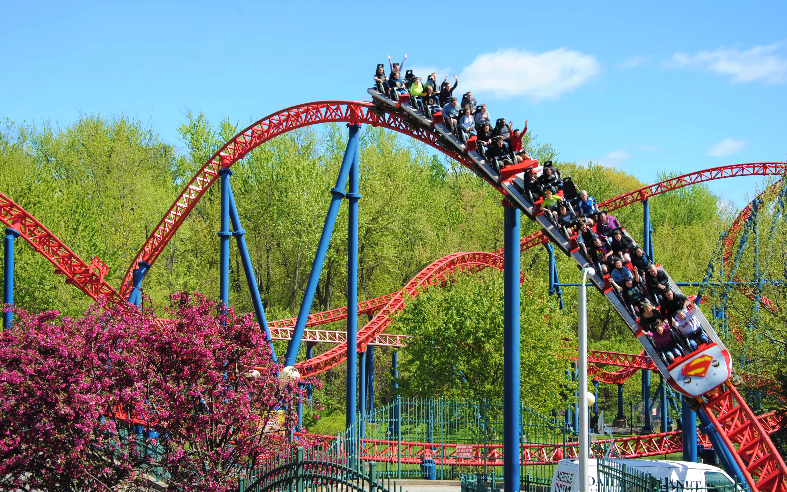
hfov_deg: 33.0
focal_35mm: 62
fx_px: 1330
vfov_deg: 21.0
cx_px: 398
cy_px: 257
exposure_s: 1/200
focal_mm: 40
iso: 100
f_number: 7.1
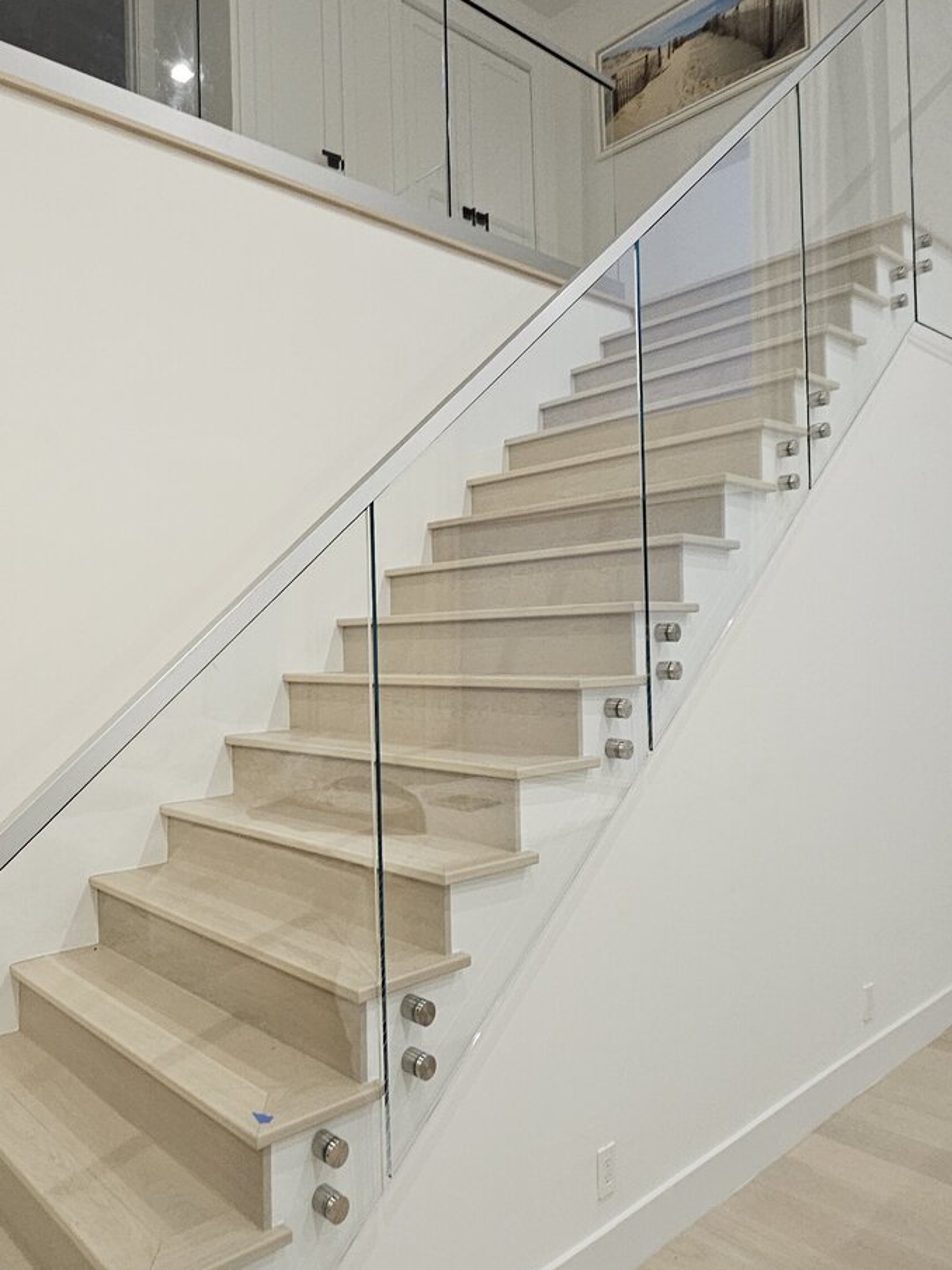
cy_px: 638
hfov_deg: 56.2
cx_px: 247
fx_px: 843
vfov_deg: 73.9
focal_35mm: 23
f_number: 2.2
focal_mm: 2.2
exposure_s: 1/40
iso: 320
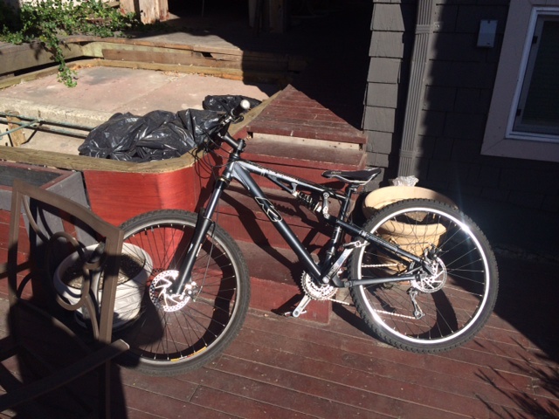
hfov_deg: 60.0
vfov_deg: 46.8
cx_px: 280
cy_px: 210
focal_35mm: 30
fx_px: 484
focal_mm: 4.12
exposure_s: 1/2415
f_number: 2.2
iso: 40
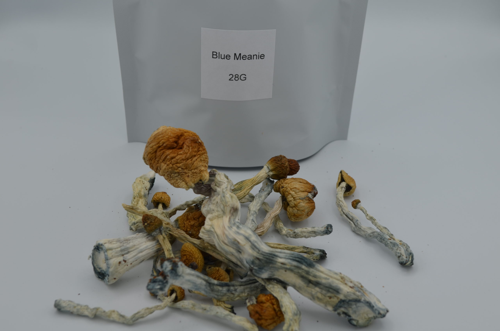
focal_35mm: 51
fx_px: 707
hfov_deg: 39.0
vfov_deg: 26.4
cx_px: 250
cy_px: 166
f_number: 7.1
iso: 100
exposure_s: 1/200
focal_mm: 34
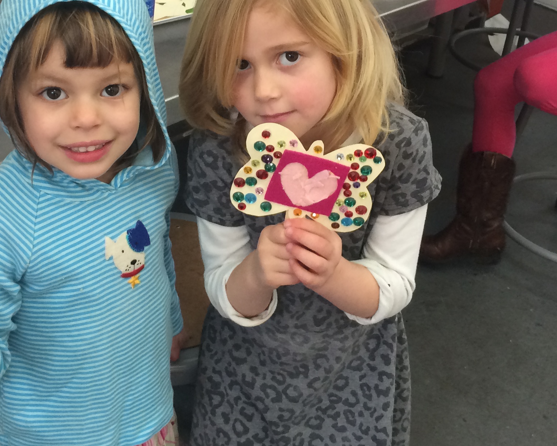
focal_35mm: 60
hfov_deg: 31.4
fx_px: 989
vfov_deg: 25.1
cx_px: 258
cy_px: 104
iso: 80
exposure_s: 1/30
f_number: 2.2
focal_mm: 4.15
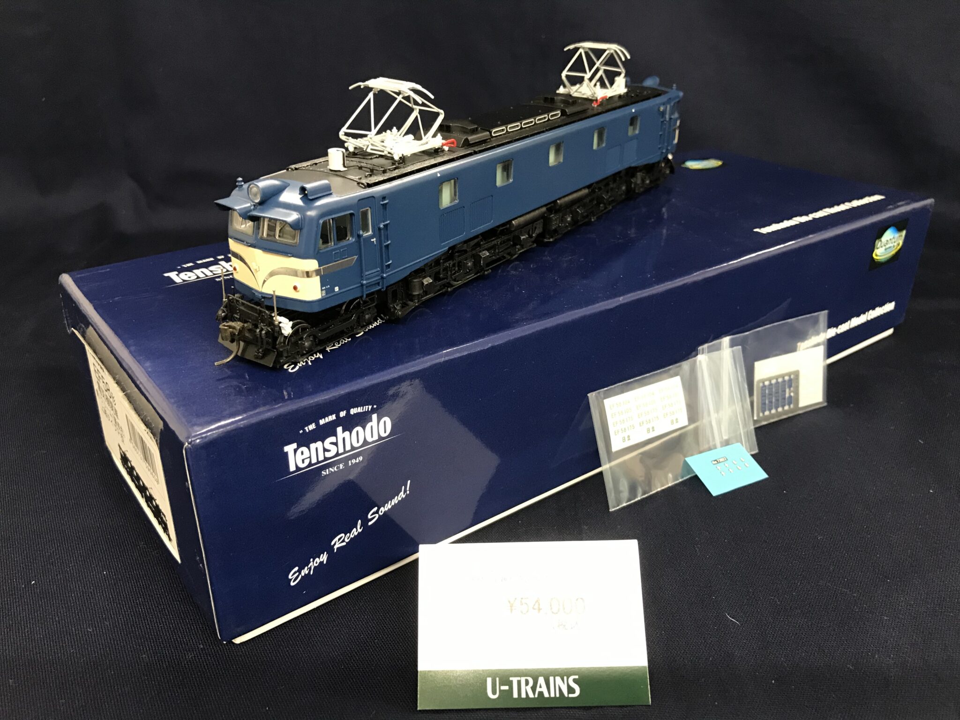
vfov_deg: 49.7
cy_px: 360
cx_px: 480
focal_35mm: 28
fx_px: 777
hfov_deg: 63.4
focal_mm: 3.99
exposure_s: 1/17
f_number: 1.8
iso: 64
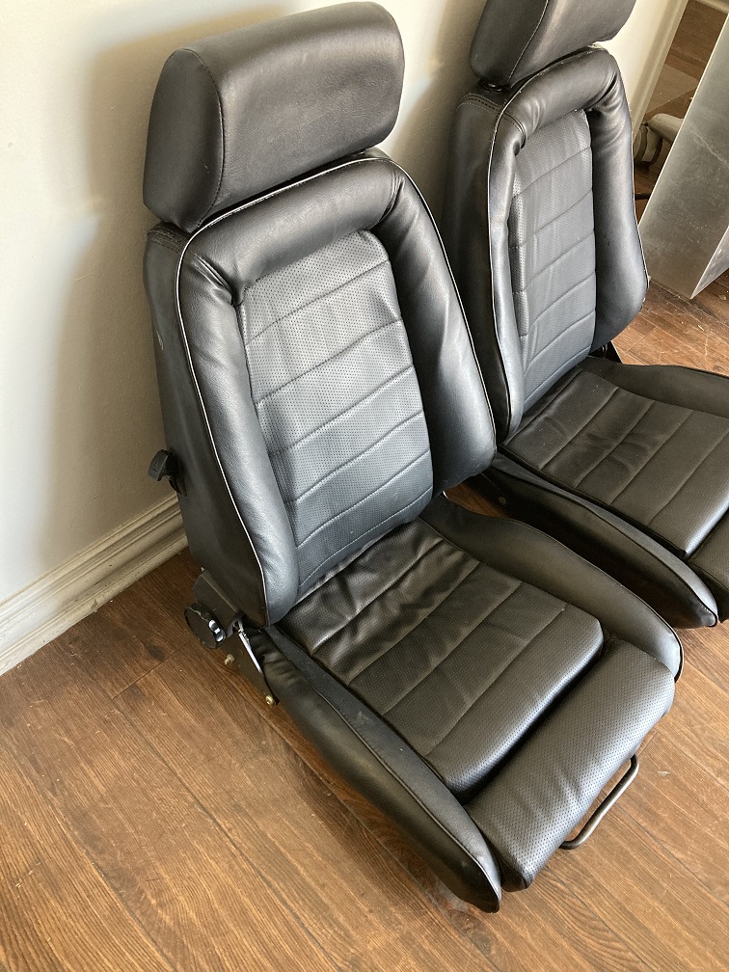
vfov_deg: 63.4
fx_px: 786
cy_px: 486
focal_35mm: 28
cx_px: 364
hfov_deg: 49.7
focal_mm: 3.99
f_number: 1.8
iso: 320
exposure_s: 1/60
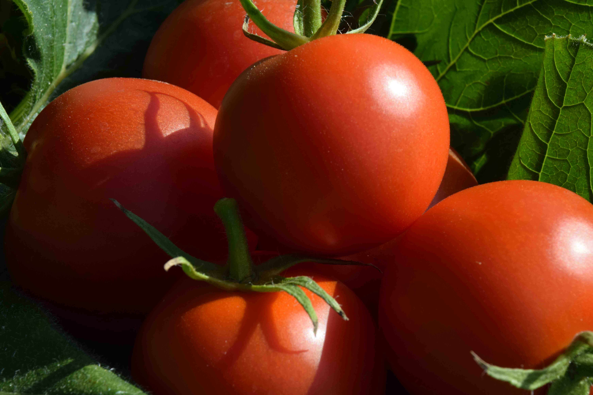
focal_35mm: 135
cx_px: 296
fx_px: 2224
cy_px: 198
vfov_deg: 10.2
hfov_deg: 15.2
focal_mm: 90
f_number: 18
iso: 500
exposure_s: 1/250
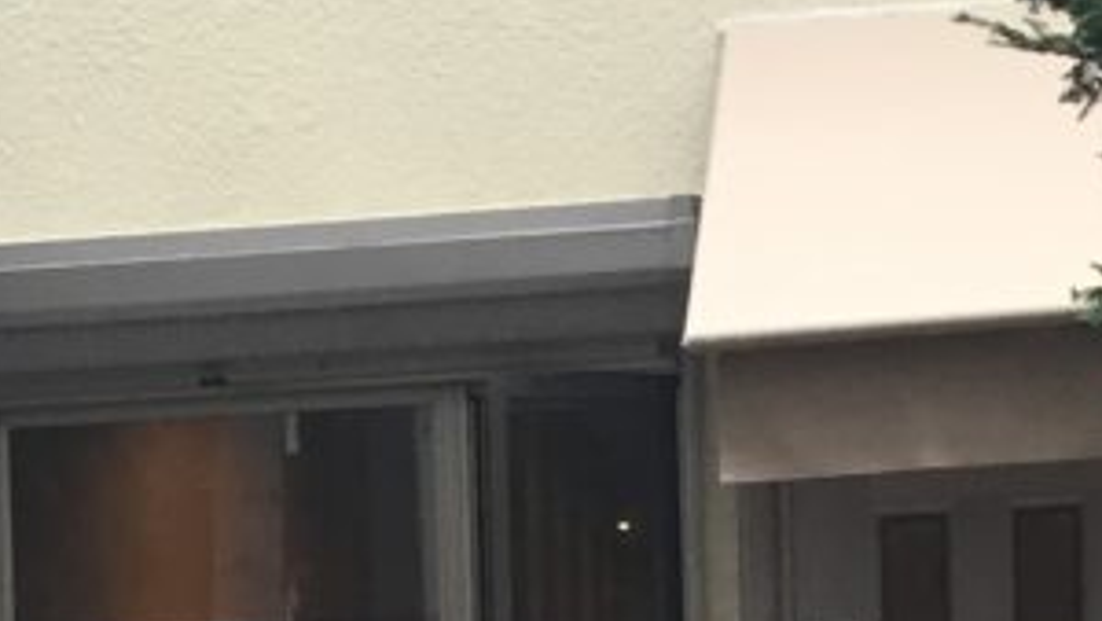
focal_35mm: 162
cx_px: -29
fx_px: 4735
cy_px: 1194
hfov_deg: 13.1
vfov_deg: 7.2
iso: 32
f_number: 2.2
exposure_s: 1/30
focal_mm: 4.15
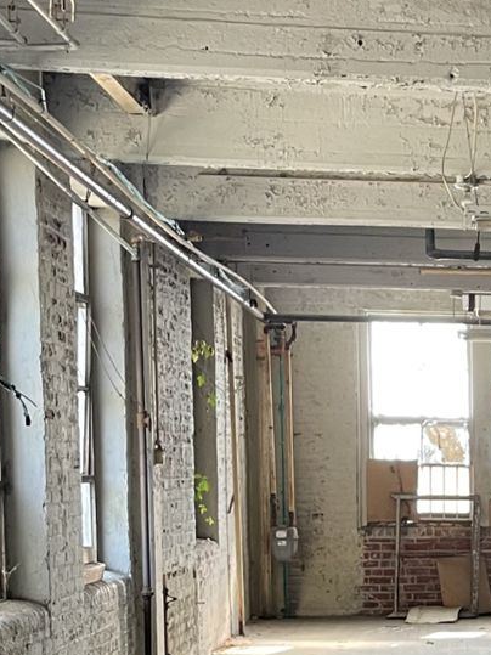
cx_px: 707
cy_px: 620
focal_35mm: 90
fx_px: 1703
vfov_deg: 21.2
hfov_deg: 15.3
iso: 125
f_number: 1.6
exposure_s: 1/97
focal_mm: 4.2
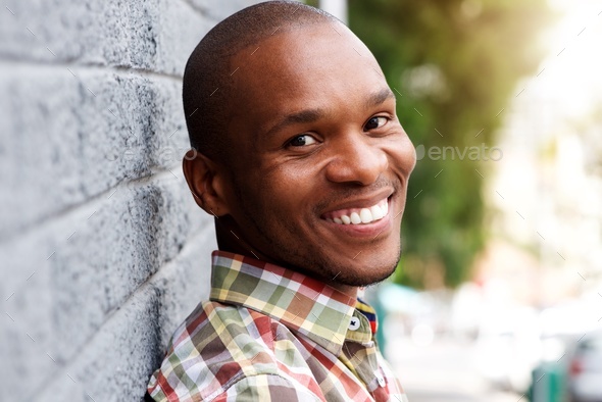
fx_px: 1757
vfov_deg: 13.1
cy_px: 201
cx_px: 301
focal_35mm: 105
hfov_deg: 19.4
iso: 500
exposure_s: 1/320
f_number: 5.6
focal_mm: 105
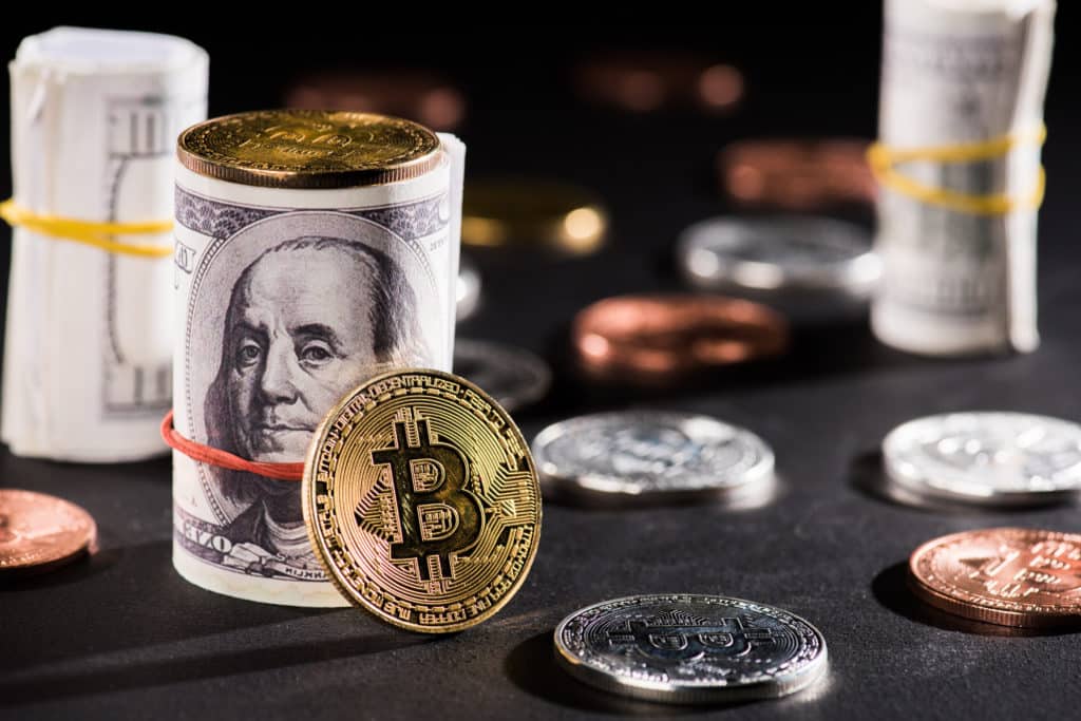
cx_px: 540
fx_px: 3153
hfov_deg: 19.5
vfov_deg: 13.0
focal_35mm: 105
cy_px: 360
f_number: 9
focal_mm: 105
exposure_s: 1/200
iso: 100
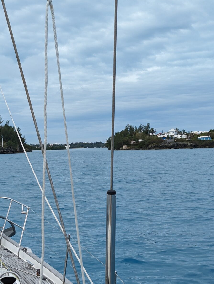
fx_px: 617
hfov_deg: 19.6
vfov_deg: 25.7
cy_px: 200
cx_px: 60
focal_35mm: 75
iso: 50
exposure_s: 1/1898
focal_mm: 6.81
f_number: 1.85
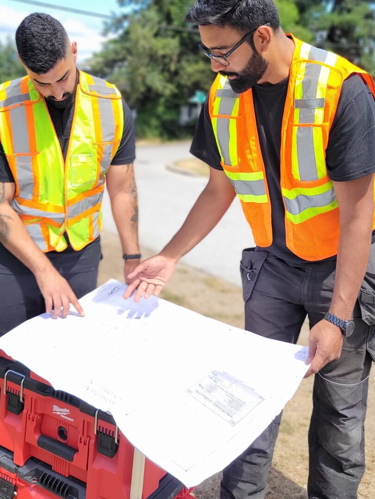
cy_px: 190
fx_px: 534
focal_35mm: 37
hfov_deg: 38.7
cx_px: 170
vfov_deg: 49.7
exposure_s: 1/929
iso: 40
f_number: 1.8
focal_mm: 5.4
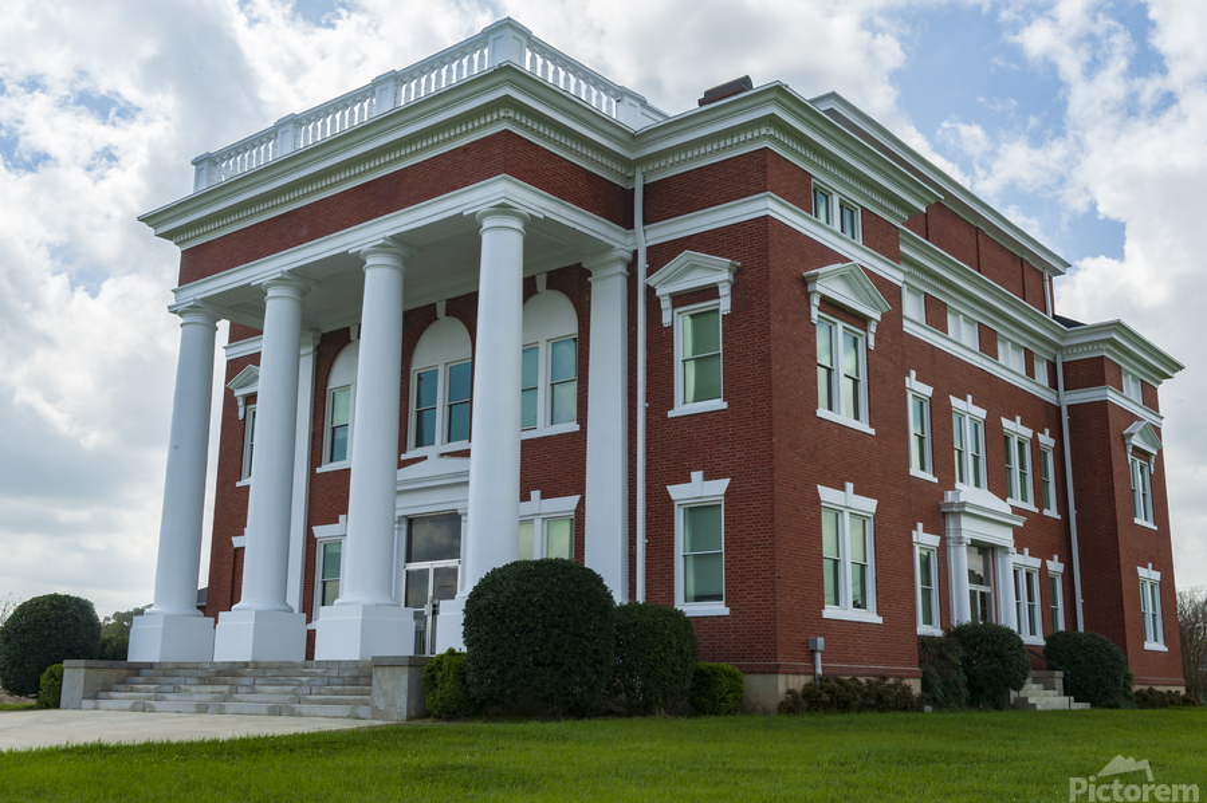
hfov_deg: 53.2
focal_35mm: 36
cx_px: 604
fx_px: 1206
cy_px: 402
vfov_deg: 36.8
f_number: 16
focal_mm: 36
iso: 200
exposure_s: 1/100
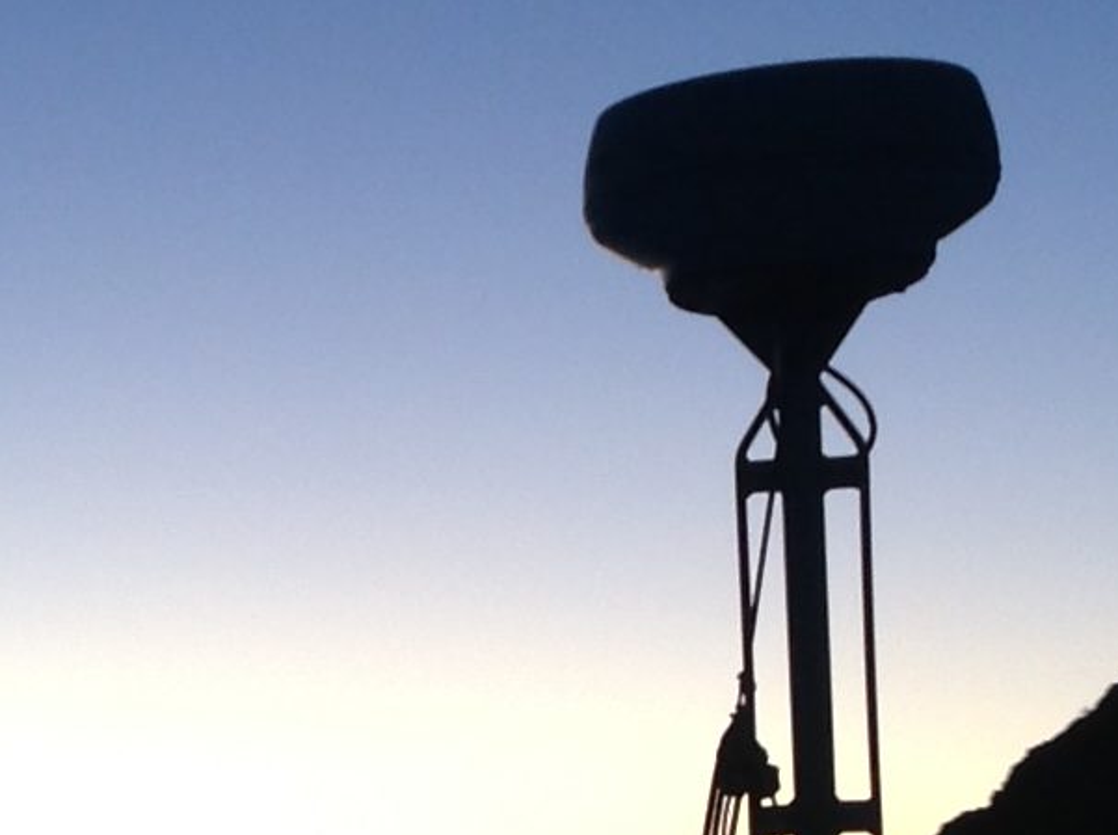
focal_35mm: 151
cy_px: 1201
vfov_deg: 9.6
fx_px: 4870
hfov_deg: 13.0
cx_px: 43
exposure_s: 1/15
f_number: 2.4
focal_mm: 4.28
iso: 64
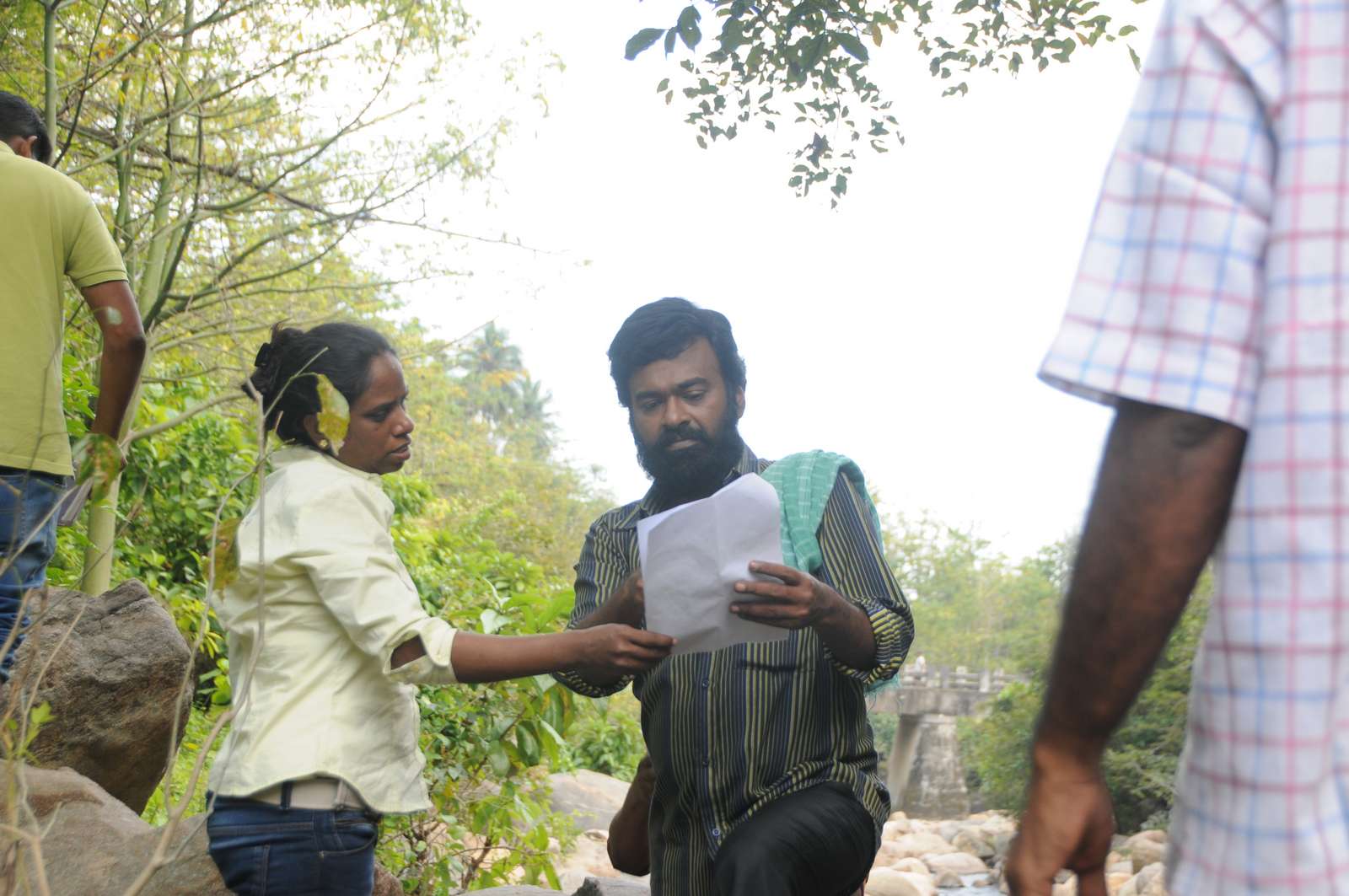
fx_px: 2583
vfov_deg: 19.7
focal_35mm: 69
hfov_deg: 29.3
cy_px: 448
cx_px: 674
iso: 320
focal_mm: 46
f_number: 5
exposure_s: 1/160
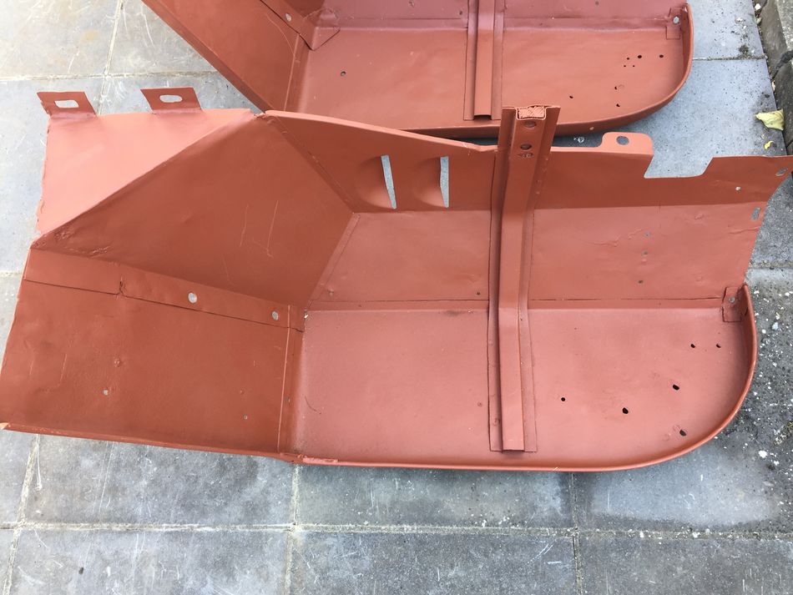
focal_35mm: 29
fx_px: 665
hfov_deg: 61.6
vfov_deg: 48.2
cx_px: 396
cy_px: 298
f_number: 2.2
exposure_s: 1/100
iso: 32
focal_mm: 4.15
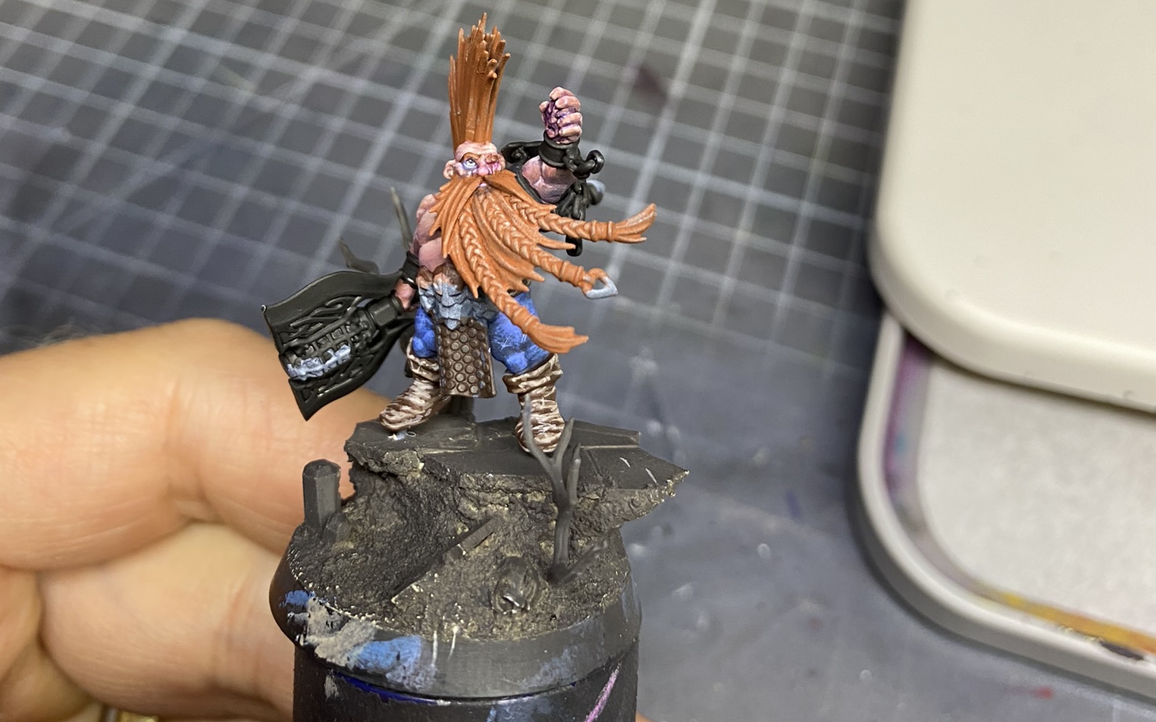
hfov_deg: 52.8
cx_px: 581
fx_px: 1166
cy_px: 113
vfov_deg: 33.1
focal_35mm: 37
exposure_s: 1/68
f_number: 1.8
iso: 100
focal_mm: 4.25
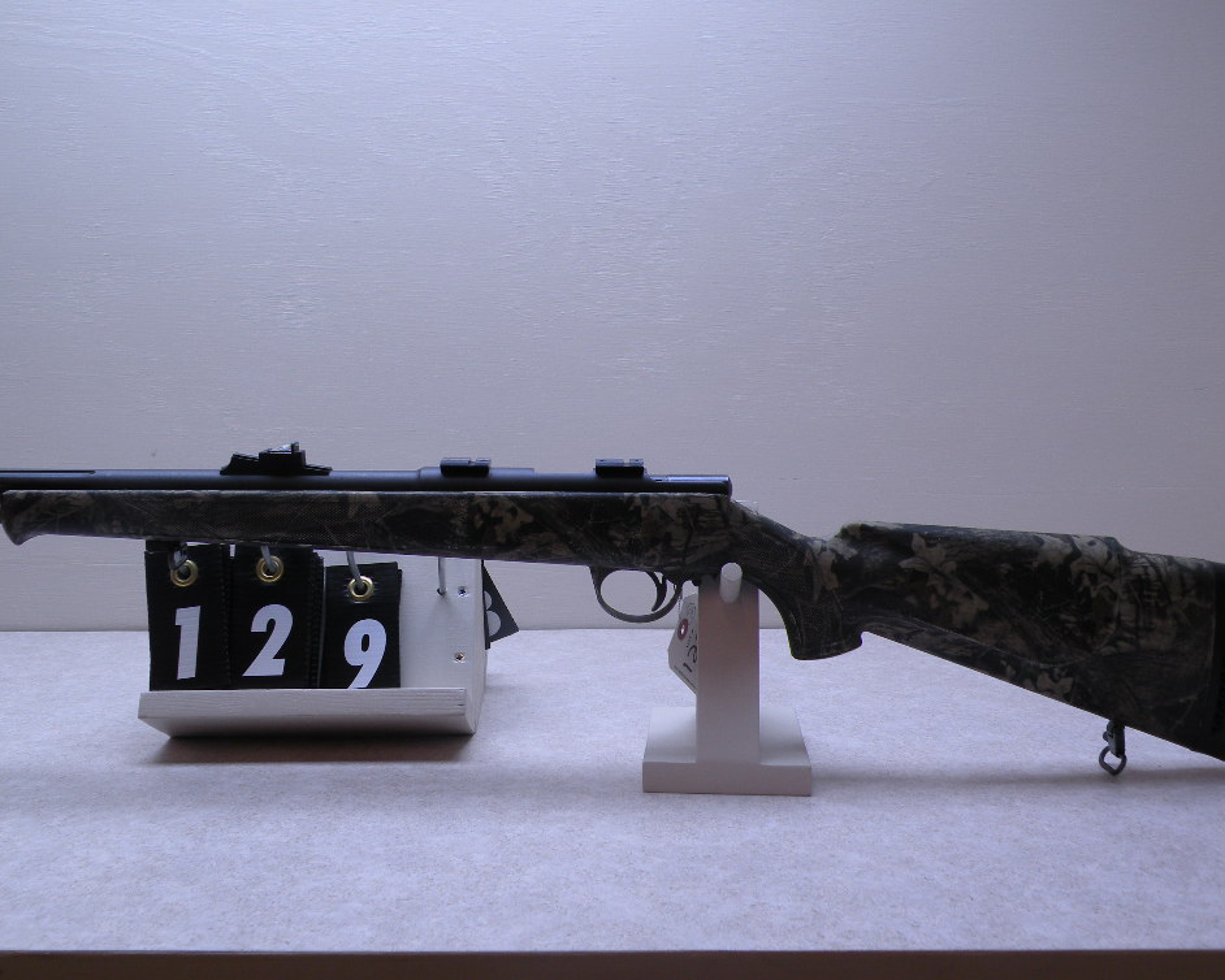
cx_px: 593
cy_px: 490
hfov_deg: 51.5
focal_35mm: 35
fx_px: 1269
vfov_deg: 42.2
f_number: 3.5
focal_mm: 5.8
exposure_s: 1/59.3
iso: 64
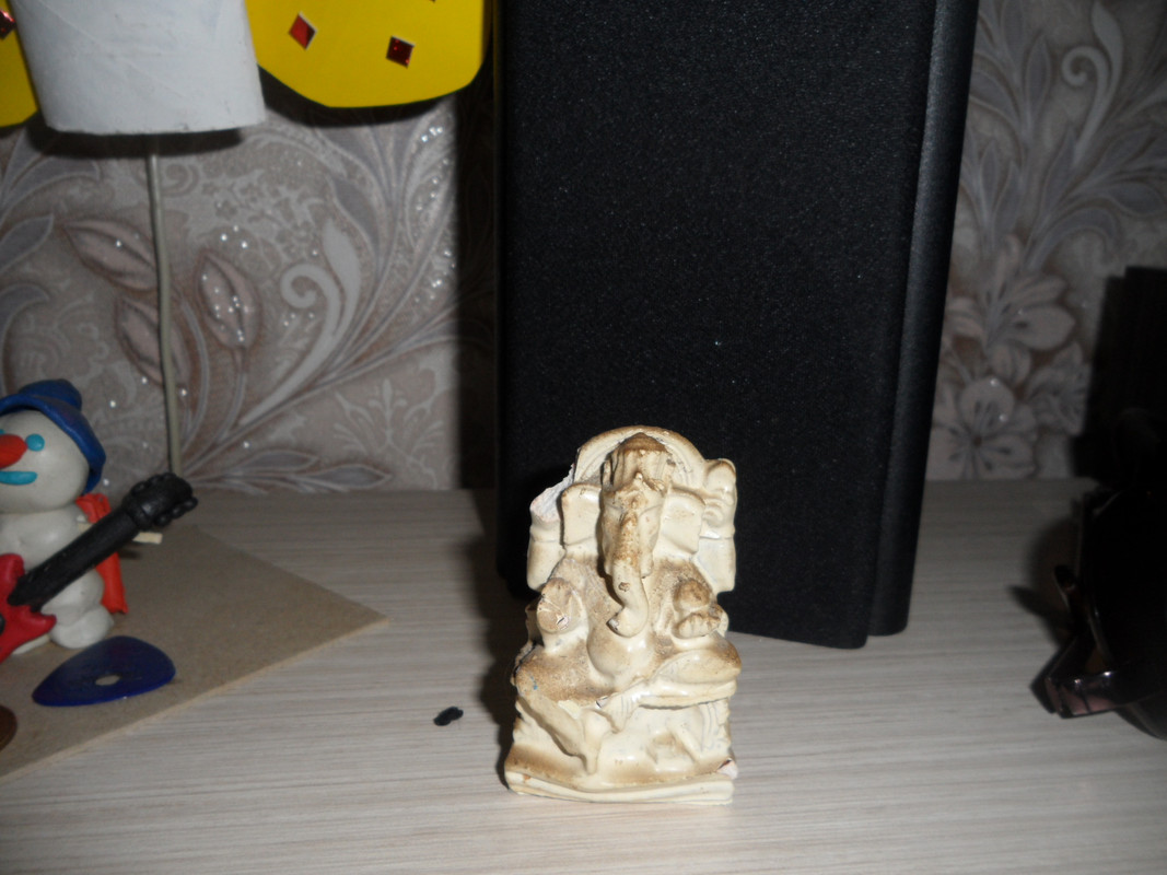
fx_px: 910
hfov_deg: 65.3
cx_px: 584
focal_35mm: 27
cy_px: 438
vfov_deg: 51.3
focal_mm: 4.9
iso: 100
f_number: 8.9
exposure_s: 1/15
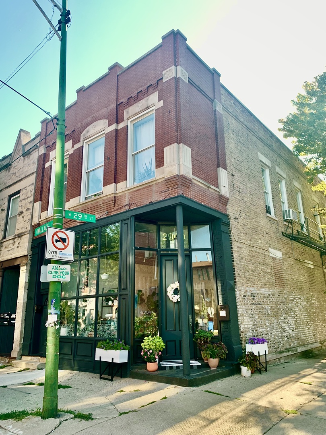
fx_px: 326
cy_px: 218
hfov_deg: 53.1
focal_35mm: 26
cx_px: 163
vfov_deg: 67.3
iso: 25
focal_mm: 4.25
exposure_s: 1/122
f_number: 1.8
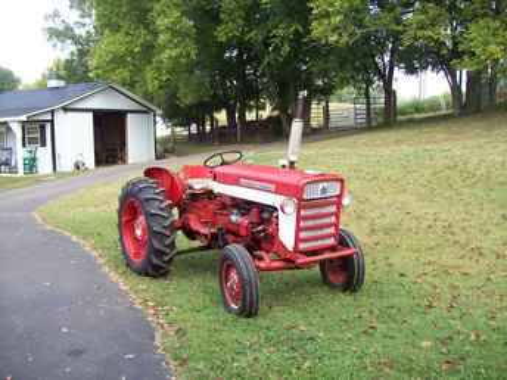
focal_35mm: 36
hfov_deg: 51.4
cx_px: 254
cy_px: 190
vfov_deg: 39.7
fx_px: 527
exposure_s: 1/252
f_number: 2.7
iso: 80
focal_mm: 6
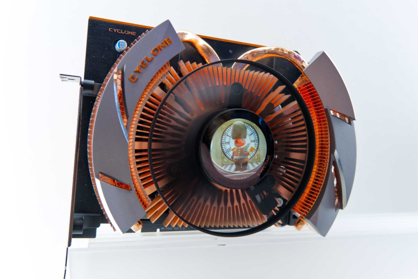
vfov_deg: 55.2
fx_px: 267
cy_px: 140
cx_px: 209
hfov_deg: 76.1
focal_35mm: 23
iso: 800
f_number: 3.5
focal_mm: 15
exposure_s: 1/100
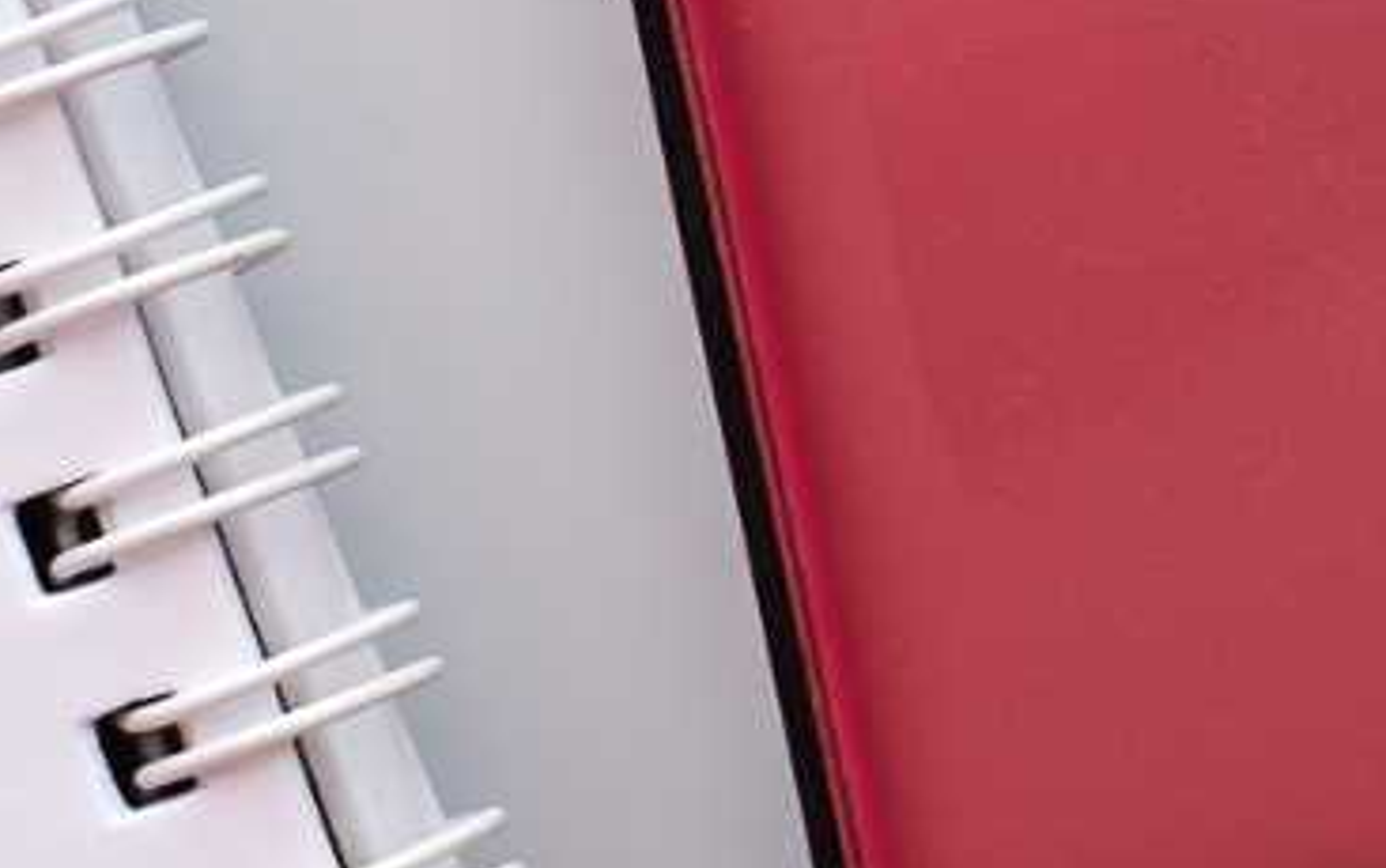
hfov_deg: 6.8
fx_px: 11378
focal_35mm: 301
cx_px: 2595
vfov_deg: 4.3
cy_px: -1013
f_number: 8
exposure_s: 1/20
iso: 400
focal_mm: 35
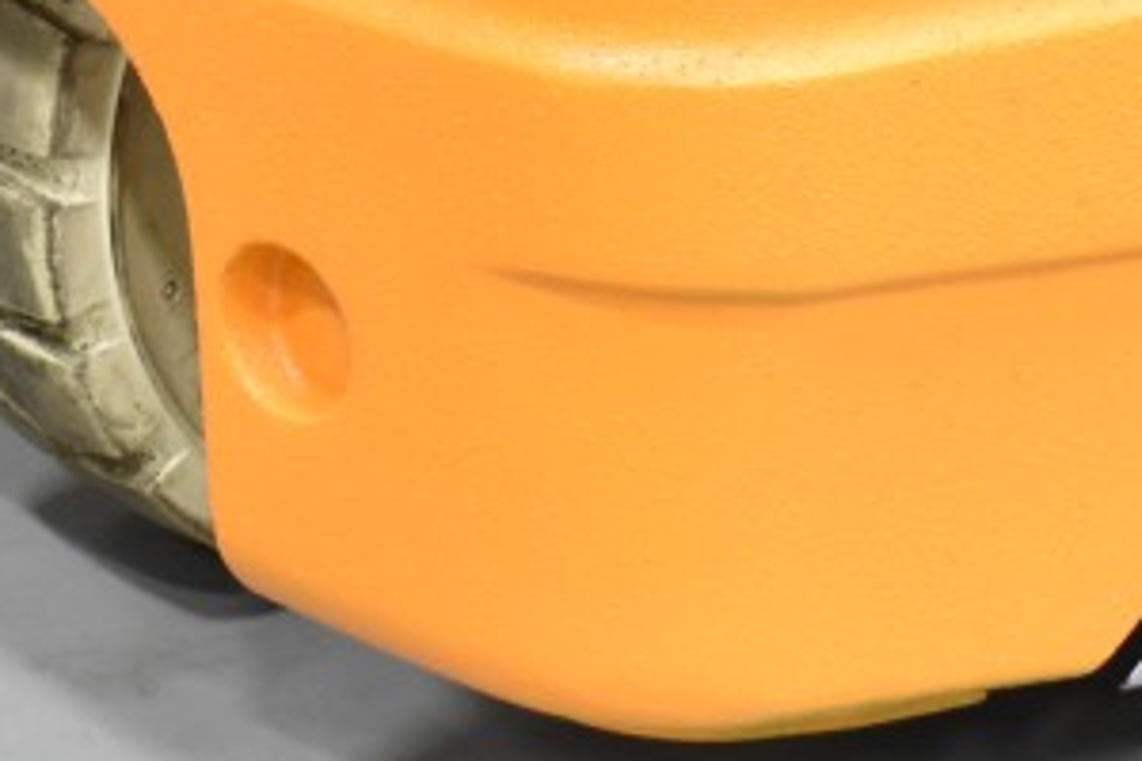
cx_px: 529
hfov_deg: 9.0
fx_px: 7232
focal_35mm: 228
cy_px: -472
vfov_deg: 5.9
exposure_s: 1/30
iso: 1600
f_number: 5
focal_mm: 38
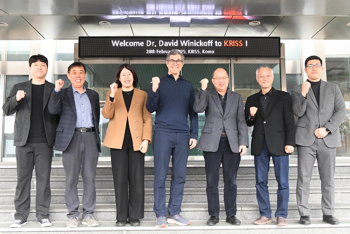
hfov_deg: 51.9
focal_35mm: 37
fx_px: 360
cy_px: 117
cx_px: 177
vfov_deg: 36.0
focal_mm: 36
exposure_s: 1/1000
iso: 3200
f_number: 5.6
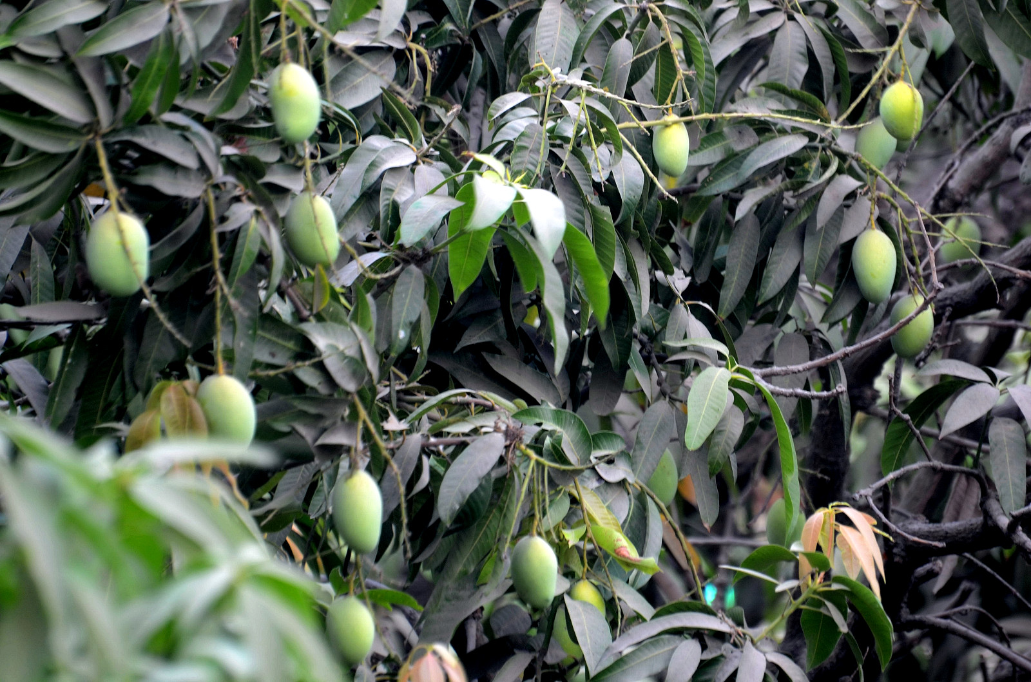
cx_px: 516
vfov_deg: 3.8
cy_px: 341
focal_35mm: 360
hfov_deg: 5.7
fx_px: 10286
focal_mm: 240
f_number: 5.3
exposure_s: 1/60
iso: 400
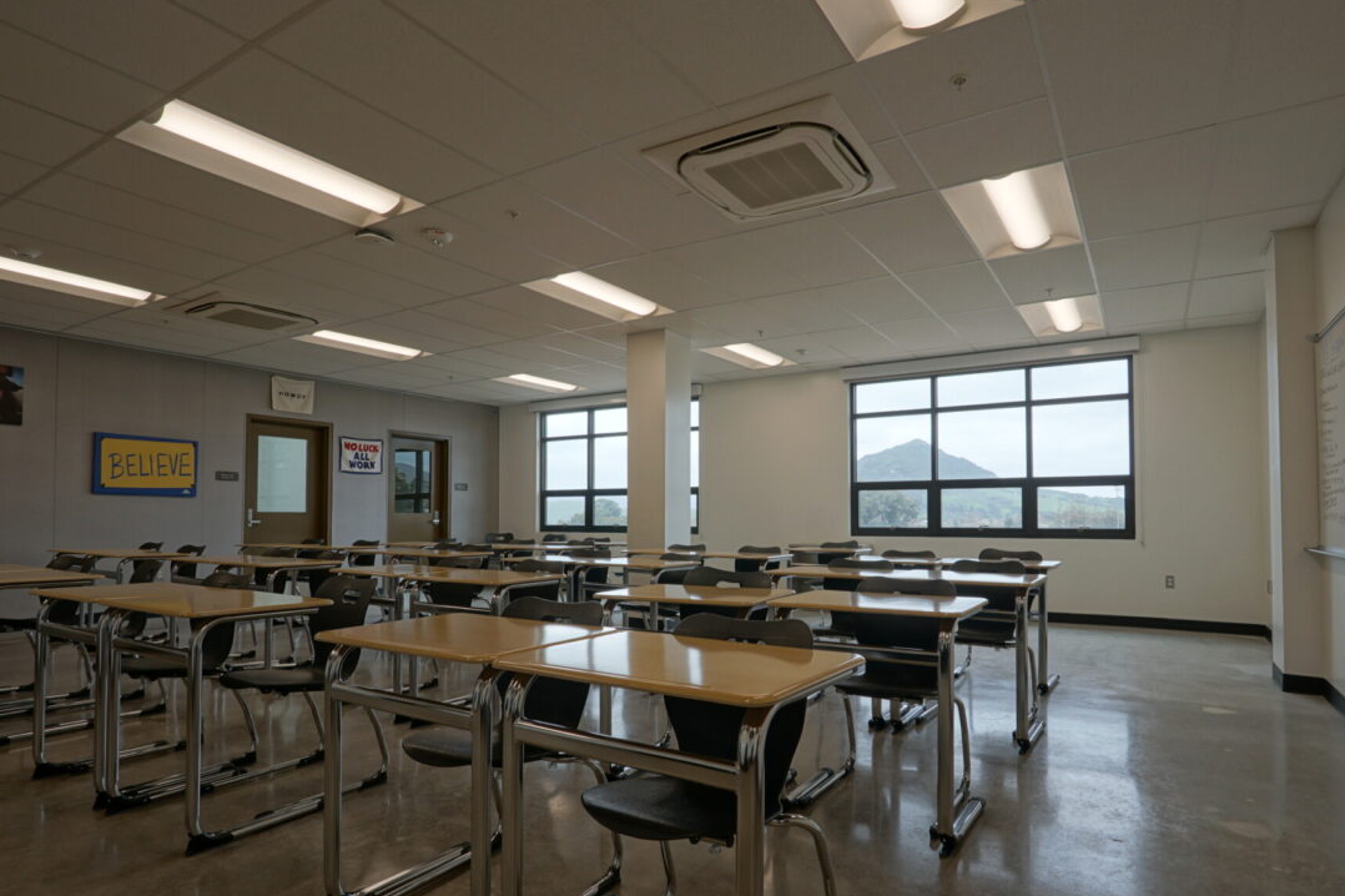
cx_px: 719
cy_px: 505
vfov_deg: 62.7
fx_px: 732
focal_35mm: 20
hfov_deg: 85.0
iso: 250
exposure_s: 1/60
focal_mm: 11
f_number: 6.3
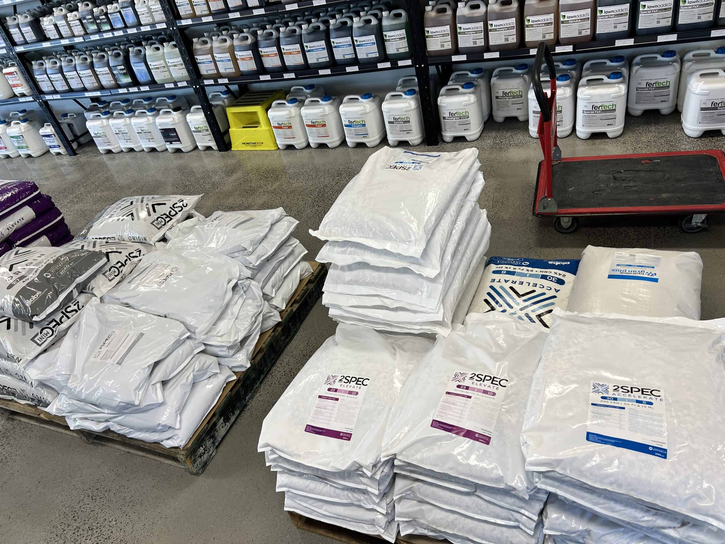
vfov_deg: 53.1
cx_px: 362
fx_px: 545
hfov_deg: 67.3
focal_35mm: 26
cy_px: 272
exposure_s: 1/121
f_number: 1.5
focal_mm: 5.7
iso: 64
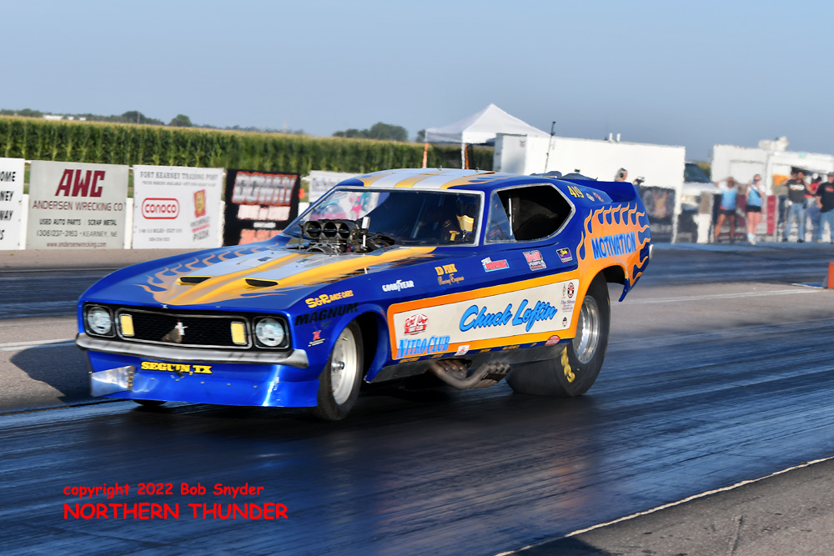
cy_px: 278
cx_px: 417
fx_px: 2433
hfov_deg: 19.5
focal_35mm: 105
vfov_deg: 13.0
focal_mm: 70
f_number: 5.6
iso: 160
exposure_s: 1/1000
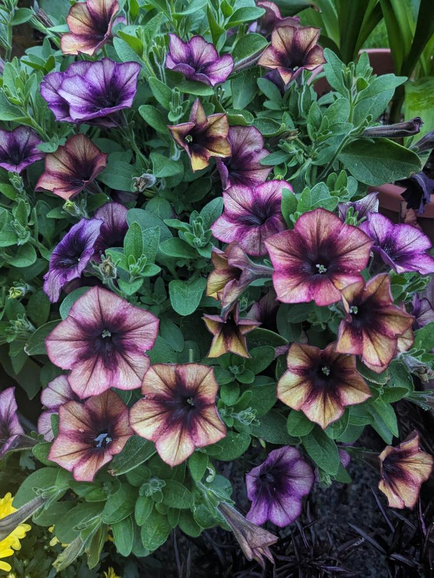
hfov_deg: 51.4
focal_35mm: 27
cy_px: 289
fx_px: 451
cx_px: 217
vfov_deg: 65.3
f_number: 1.73
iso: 530
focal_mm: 4.38
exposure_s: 1/23.8
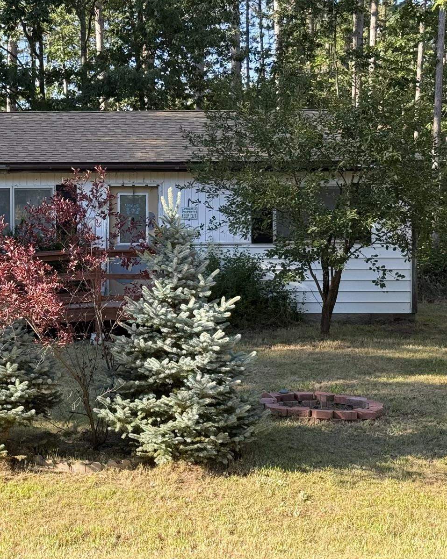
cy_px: 243
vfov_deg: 24.1
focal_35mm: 79
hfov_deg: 19.1
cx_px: 44
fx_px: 1307
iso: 80
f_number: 1.78
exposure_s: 1/557
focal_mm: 6.76
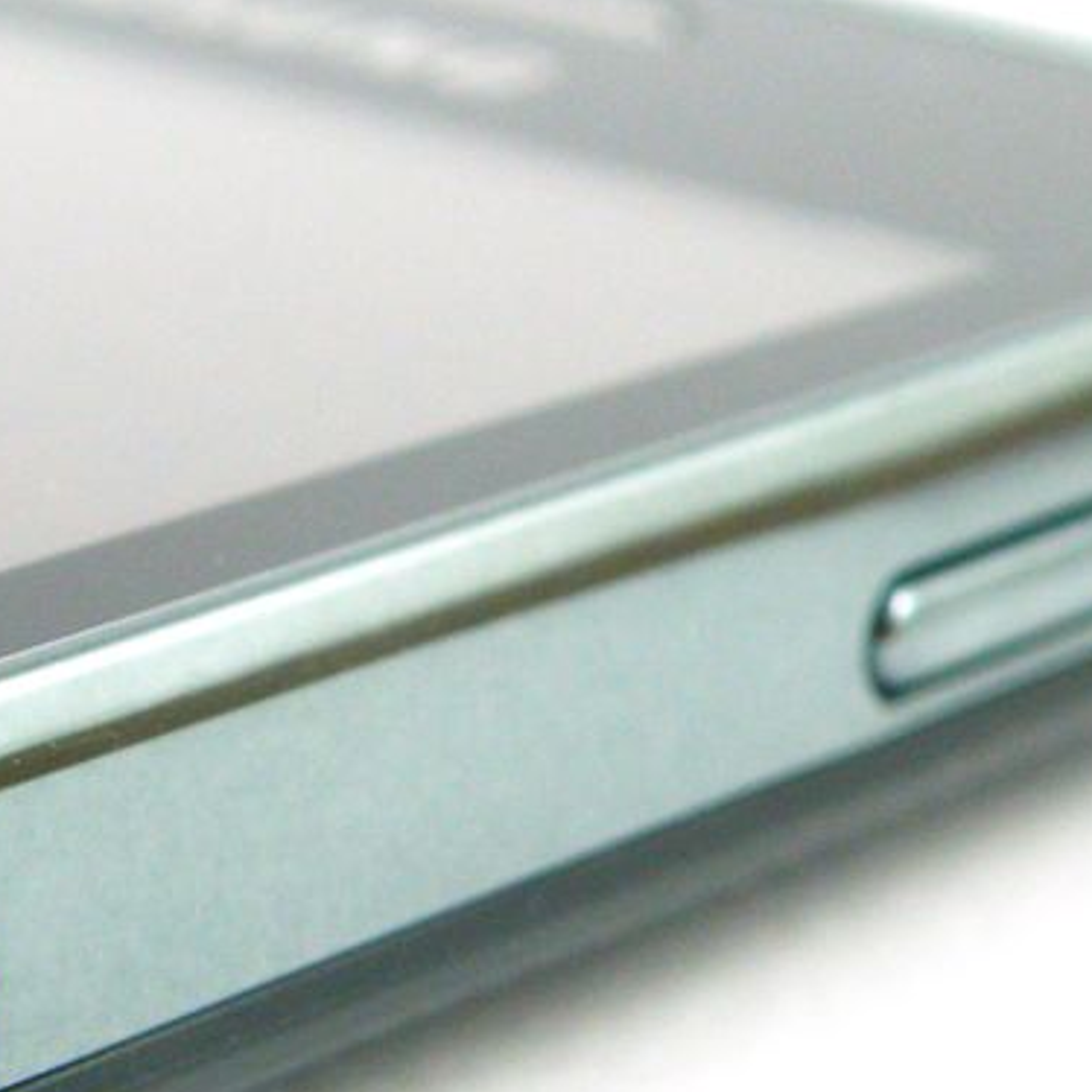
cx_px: 406
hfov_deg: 11.2
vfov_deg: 11.2
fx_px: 5568
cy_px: 601
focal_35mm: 156
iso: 200
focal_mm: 9.77
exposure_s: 1/80
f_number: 5
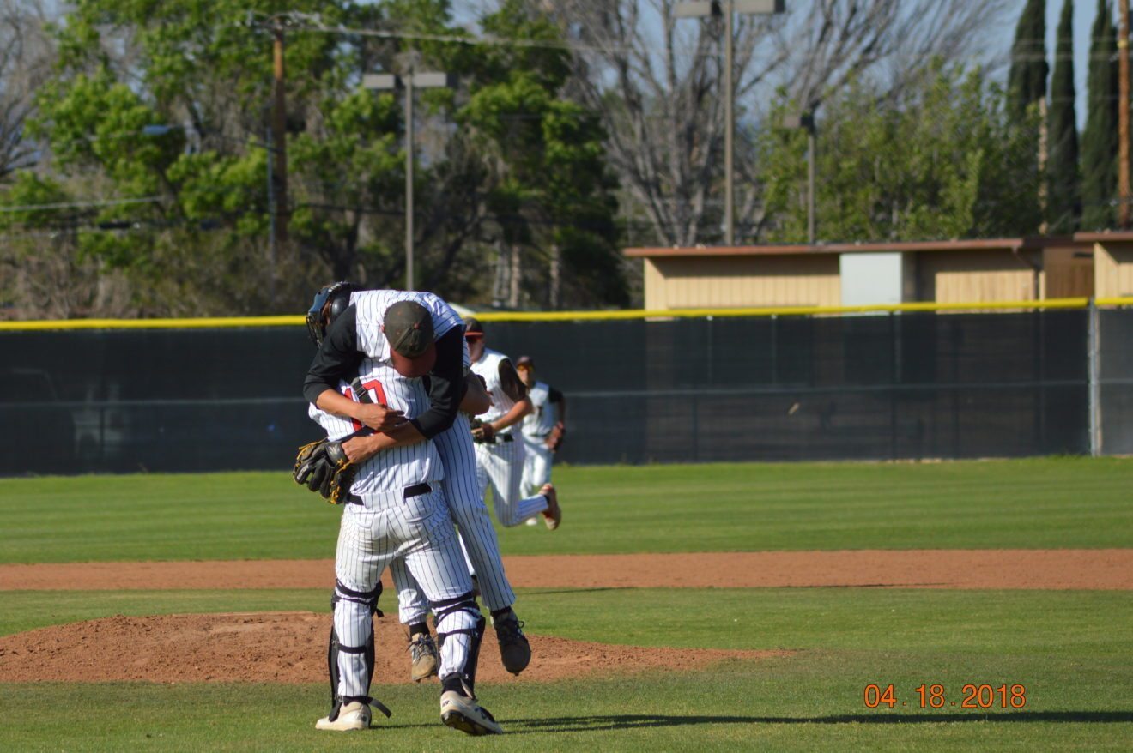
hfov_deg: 8.1
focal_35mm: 255
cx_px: 566
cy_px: 376
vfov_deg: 5.4
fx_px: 8019
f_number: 7.1
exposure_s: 1/2000
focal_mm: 170
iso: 400
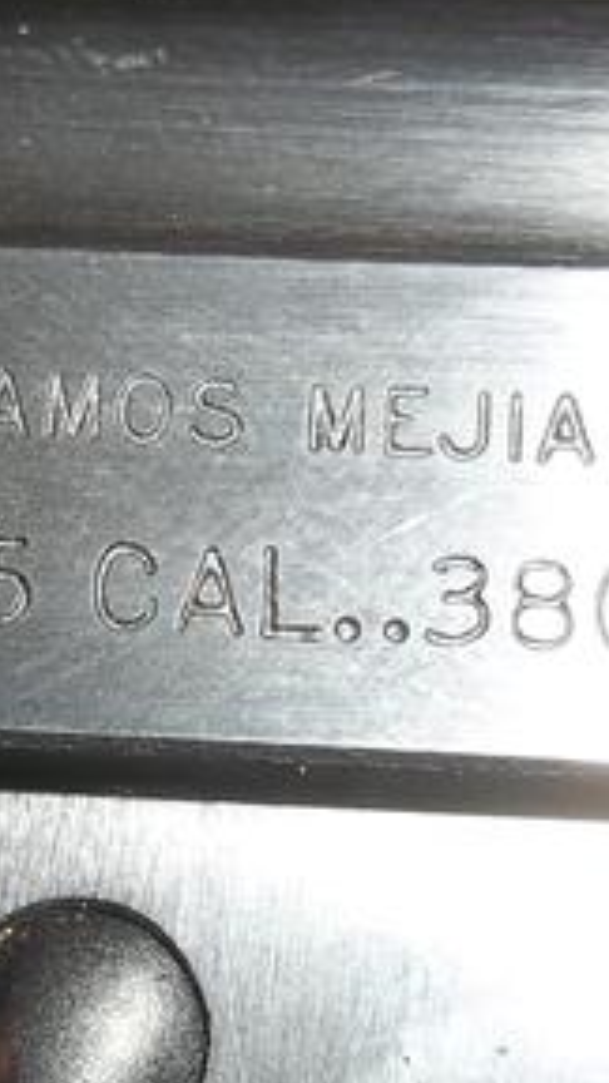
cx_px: 49
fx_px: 2641
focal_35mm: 92
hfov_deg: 13.0
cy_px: 581
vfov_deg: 23.2
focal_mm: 4.9
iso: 80
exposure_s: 1/30
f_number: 3.5
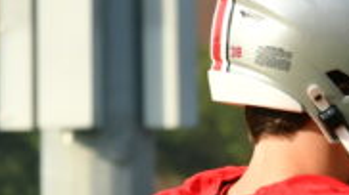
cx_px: 702
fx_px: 14405
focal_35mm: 1558
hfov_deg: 1.4
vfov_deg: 0.8
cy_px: 296
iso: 1000
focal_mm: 200
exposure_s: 1/640
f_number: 13
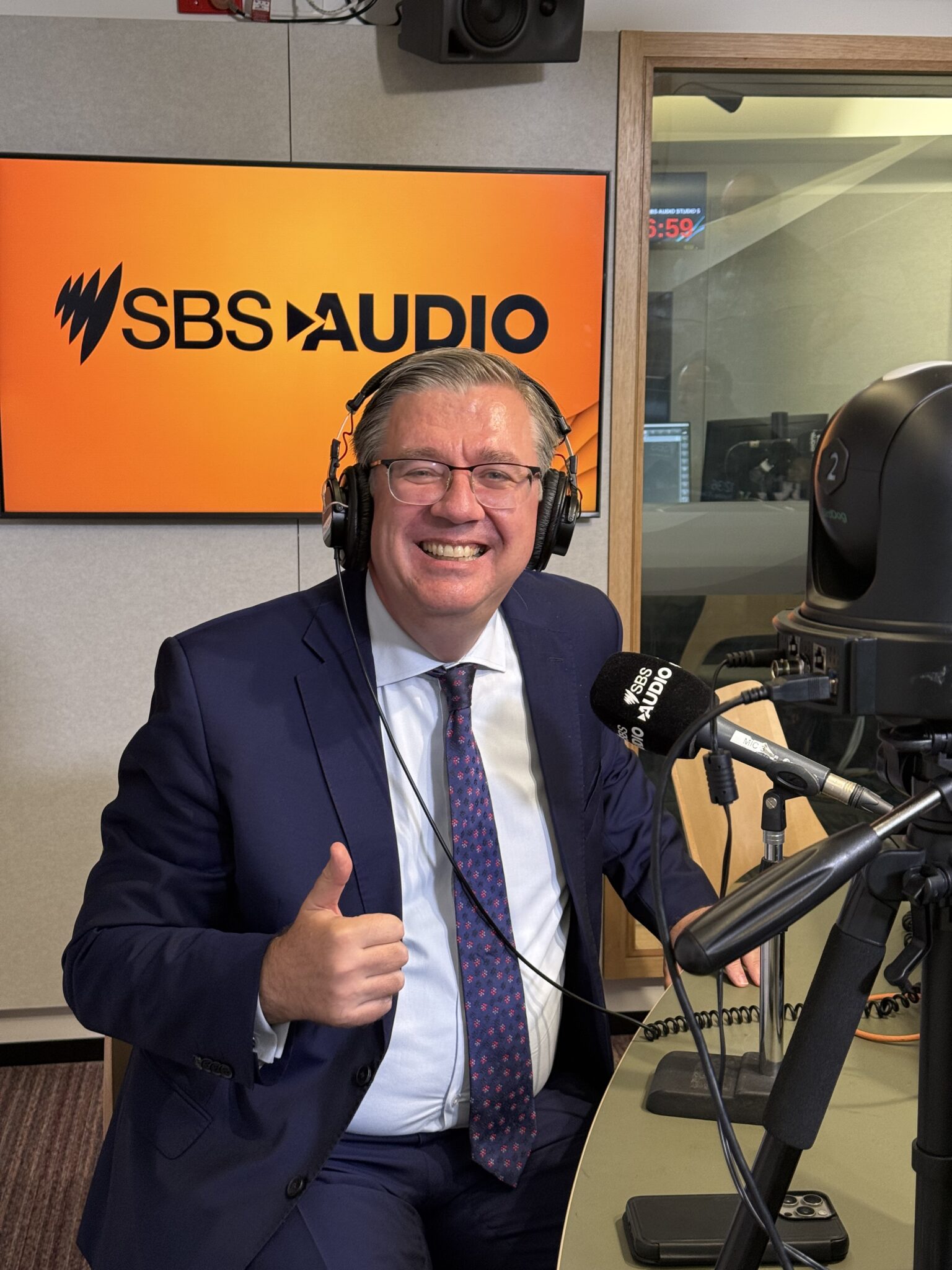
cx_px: 476
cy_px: 635
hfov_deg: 30.3
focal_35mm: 48
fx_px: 1760
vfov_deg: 39.7
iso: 80
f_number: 1.78
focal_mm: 6.76
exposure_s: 1/50
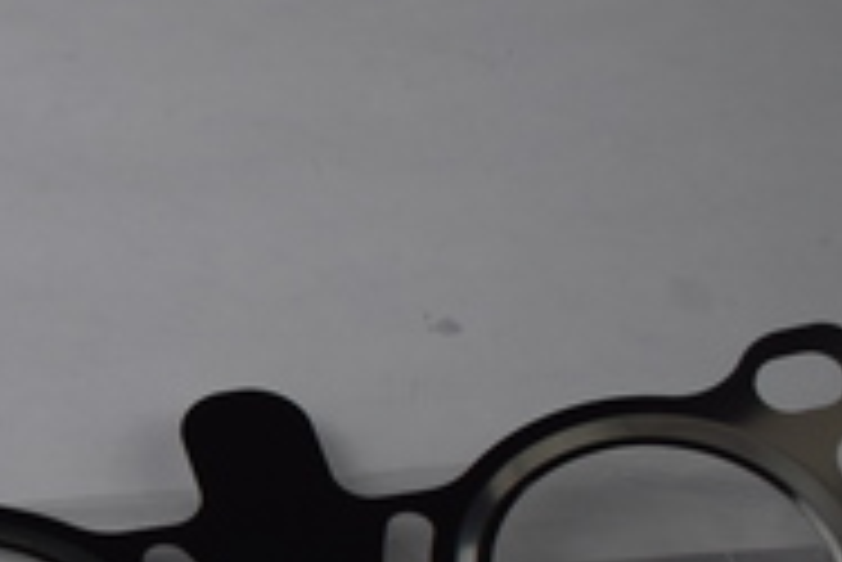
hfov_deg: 16.5
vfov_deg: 12.1
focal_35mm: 113
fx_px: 2645
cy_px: 470
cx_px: -419
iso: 400
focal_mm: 22
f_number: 4.5
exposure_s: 1/80
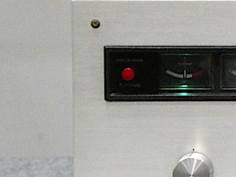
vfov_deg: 4.3
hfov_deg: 5.6
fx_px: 2379
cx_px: 381
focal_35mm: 349
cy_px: 93
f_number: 5.1
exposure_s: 1/80
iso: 1600
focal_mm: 19
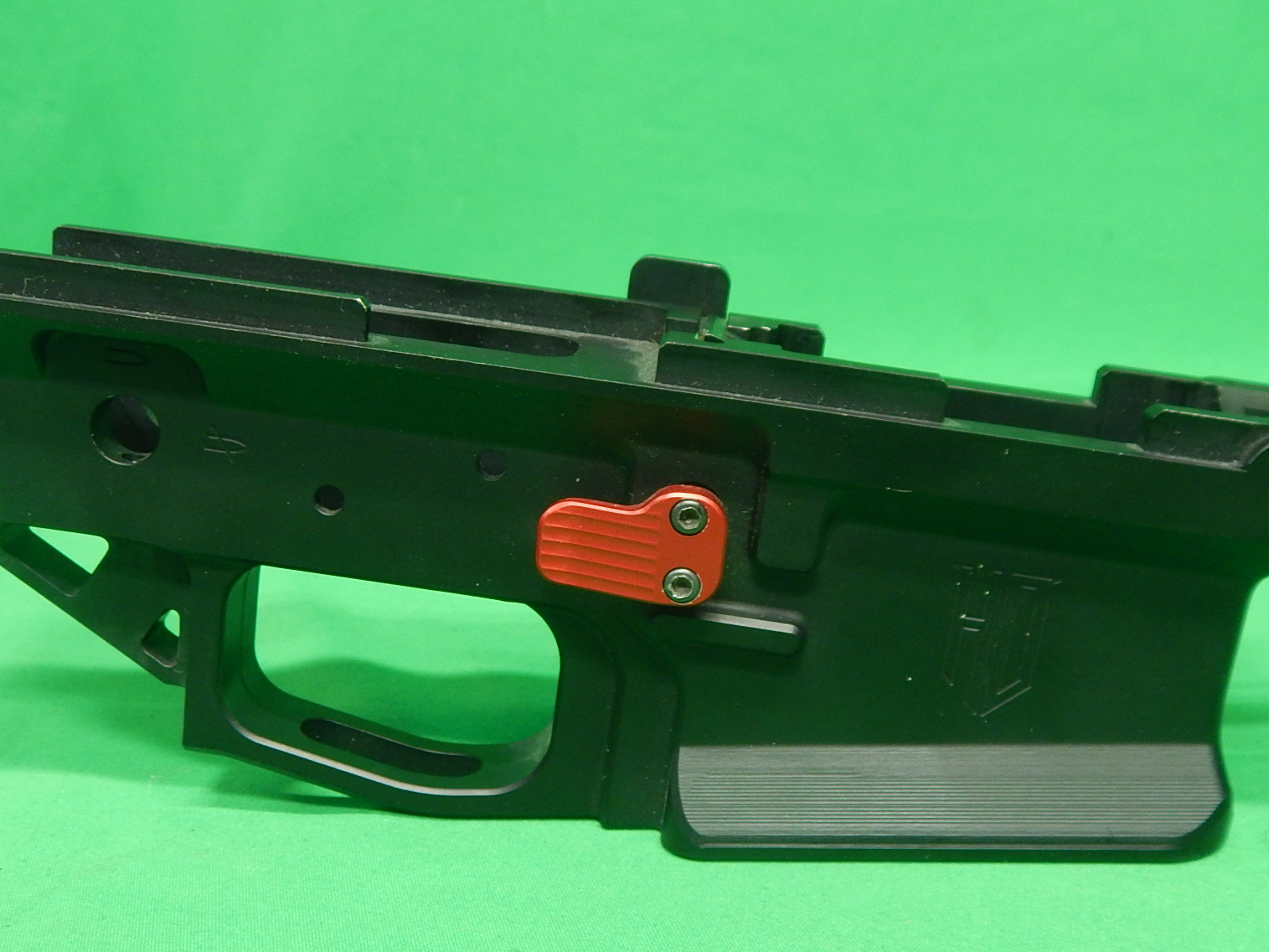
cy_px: 496
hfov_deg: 44.7
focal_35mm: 42
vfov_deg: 34.3
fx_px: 1540
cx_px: 573
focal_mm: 5.1
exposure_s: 1/30
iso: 200
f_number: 3.2
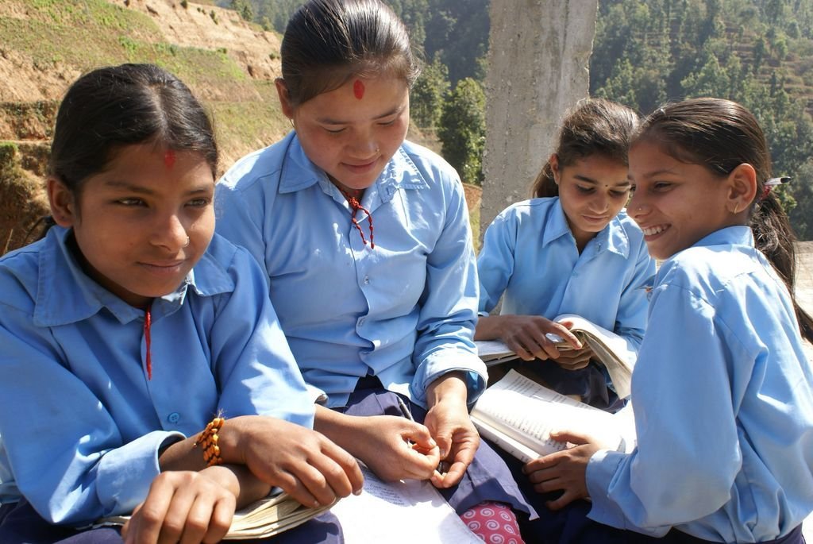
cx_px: 406
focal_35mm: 33
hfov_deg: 57.2
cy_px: 272
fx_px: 746
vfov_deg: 40.1
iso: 100
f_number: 8
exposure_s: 1/80
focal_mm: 22
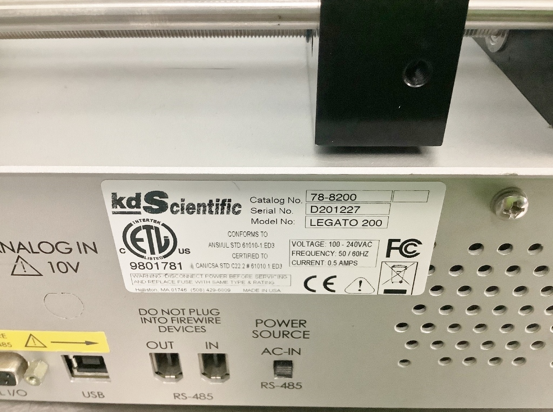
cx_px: 276
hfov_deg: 58.5
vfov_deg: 45.2
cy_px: 206
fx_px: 494
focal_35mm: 31
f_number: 2.4
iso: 400
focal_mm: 3.3
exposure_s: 1/40
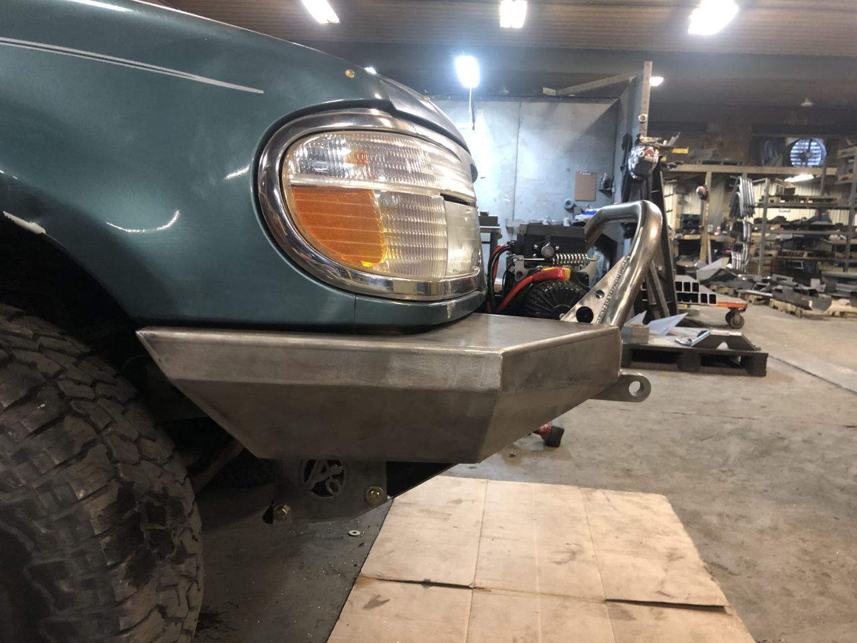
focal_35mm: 28
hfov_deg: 63.4
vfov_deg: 49.7
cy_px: 322
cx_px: 428
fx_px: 693
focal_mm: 4
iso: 100
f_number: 1.8
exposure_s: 1/9
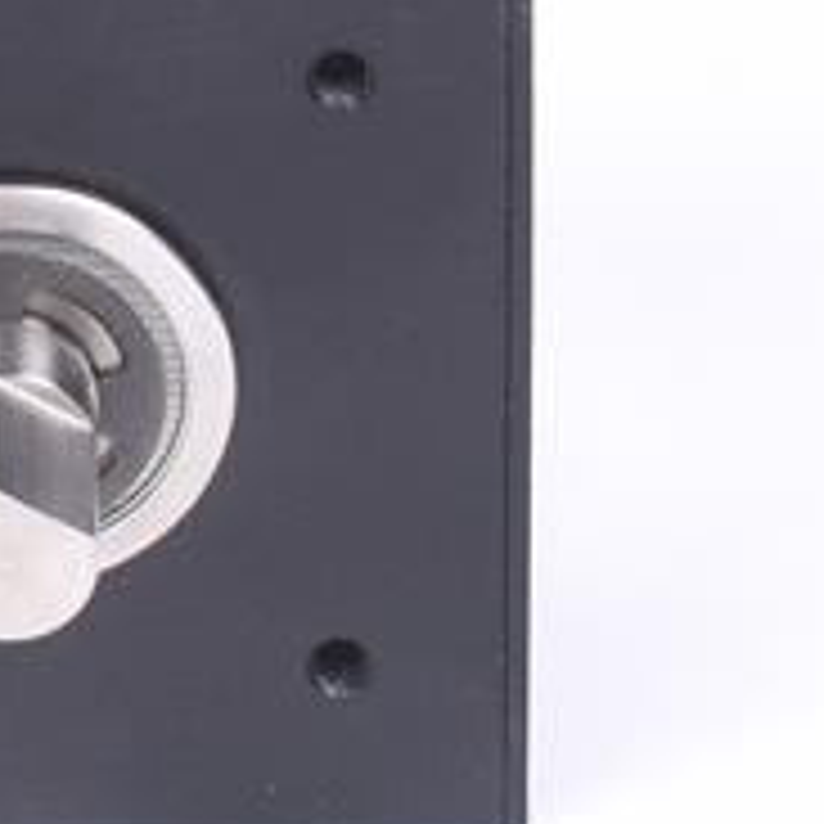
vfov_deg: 8.3
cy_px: 59
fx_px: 5629
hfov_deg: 8.3
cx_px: 5
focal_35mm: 209
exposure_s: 1/200
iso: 200
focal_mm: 50
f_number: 14
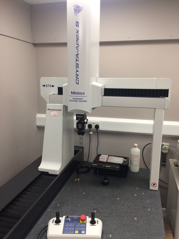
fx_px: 200
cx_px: 90
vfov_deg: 61.7
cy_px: 120
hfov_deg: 48.2
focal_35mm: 29
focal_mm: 4.15
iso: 50
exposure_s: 1/33
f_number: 2.2
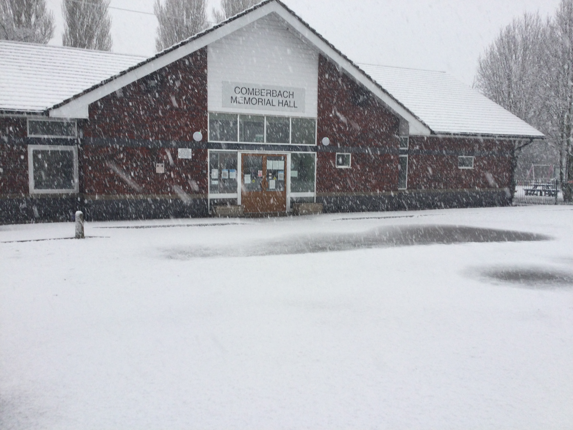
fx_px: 513
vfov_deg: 45.4
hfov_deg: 58.4
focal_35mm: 31
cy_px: 215
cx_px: 286
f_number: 2.4
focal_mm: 3.3
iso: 40
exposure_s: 1/100
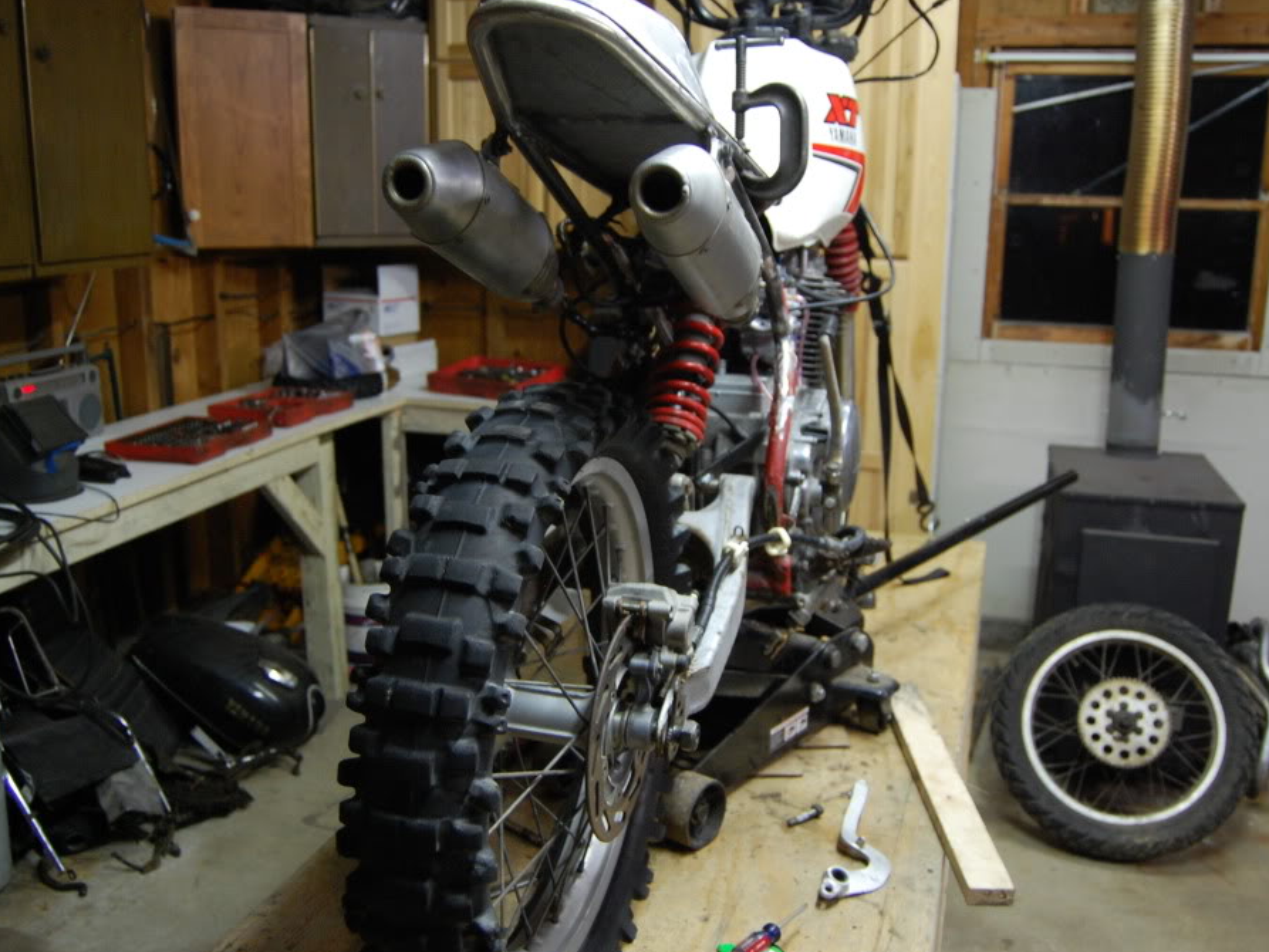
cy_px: 479
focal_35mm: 33
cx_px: 622
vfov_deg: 43.0
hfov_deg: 55.3
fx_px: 1210
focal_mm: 20
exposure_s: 1/8
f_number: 3.8
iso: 900
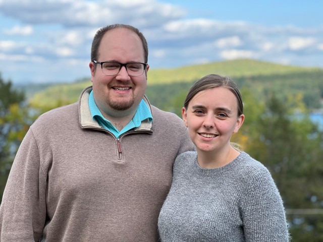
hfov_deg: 25.3
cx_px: 162
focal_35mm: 77
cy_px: 121
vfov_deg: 19.1
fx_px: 718
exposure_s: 1/172
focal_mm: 9
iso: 32
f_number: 2.8
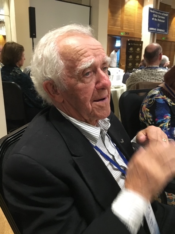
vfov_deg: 61.7
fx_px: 195
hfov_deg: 48.2
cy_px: 117
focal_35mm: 29
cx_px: 88
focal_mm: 4.15
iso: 320
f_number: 2.2
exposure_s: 1/17
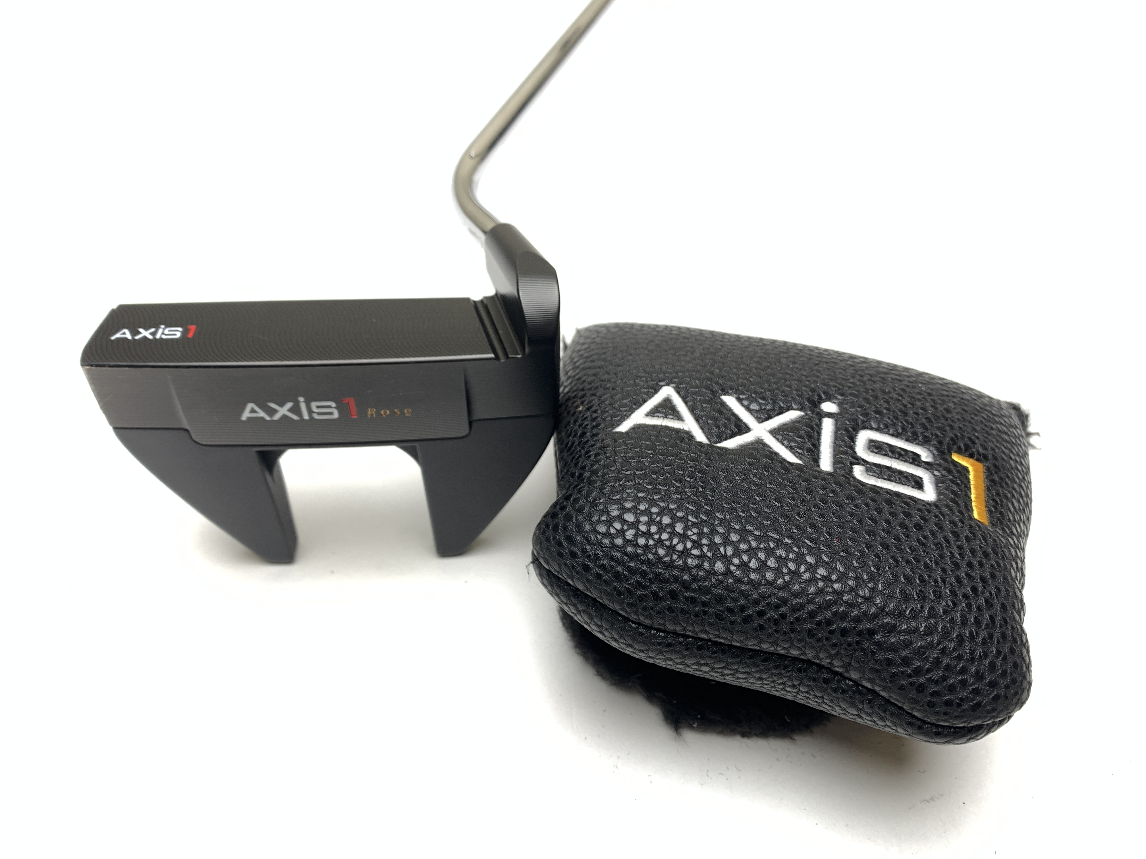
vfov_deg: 53.1
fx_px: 861
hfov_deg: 67.3
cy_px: 430
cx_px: 573
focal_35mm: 26
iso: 40
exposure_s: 1/121
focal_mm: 4.25
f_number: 1.8
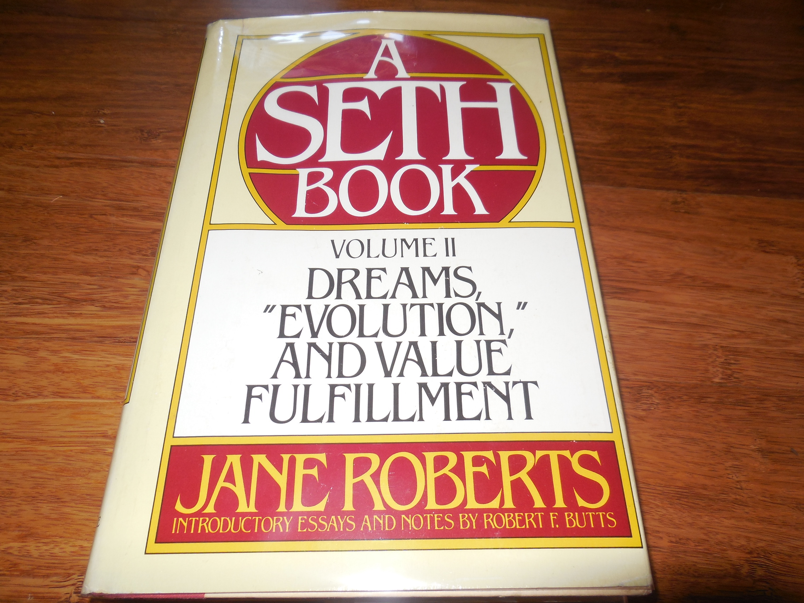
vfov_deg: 54.9
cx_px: 402
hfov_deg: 69.4
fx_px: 581
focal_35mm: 25
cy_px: 302
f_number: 3.1
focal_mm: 4.5
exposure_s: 1/25
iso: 125
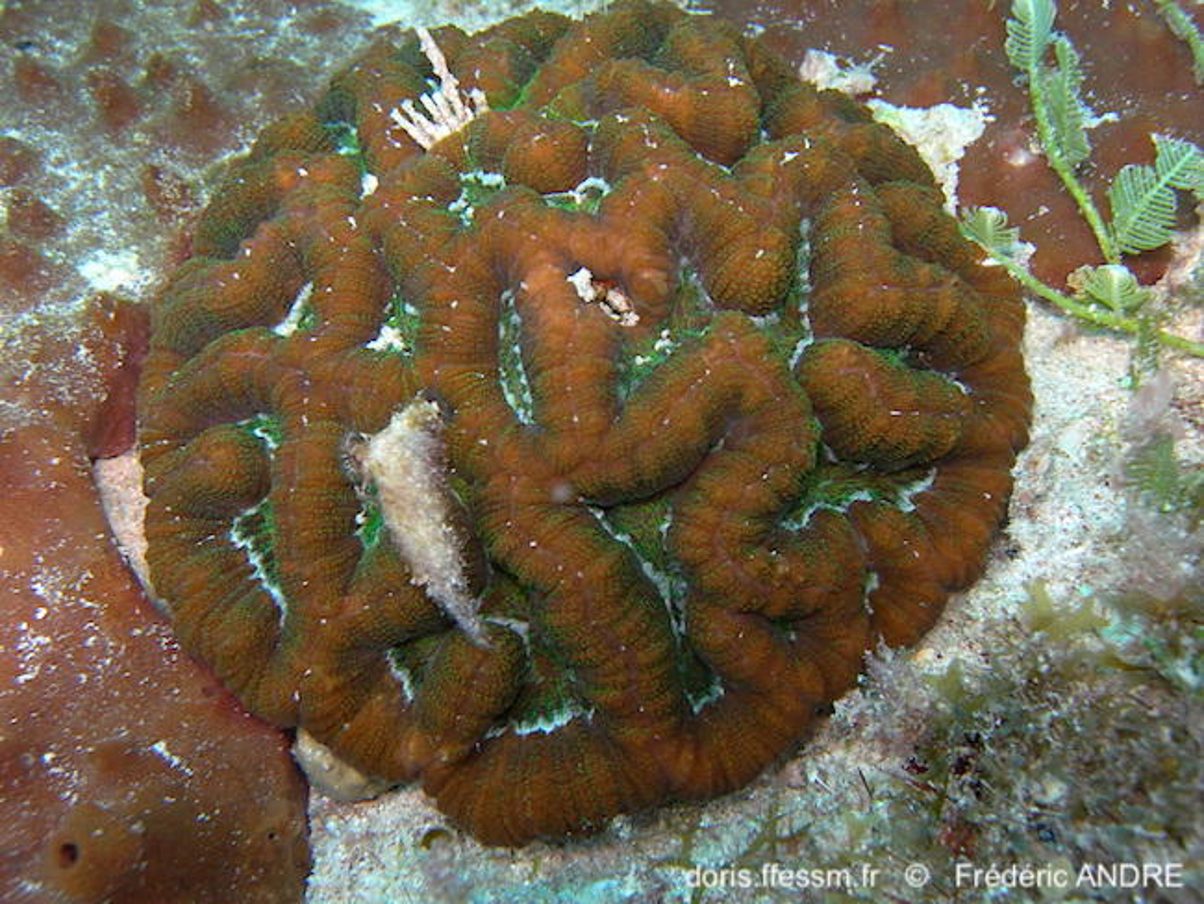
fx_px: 1322
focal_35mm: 38
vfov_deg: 37.7
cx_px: 602
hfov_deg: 49.0
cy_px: 452
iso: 100
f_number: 4.8
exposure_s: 1/60.1
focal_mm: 7.8
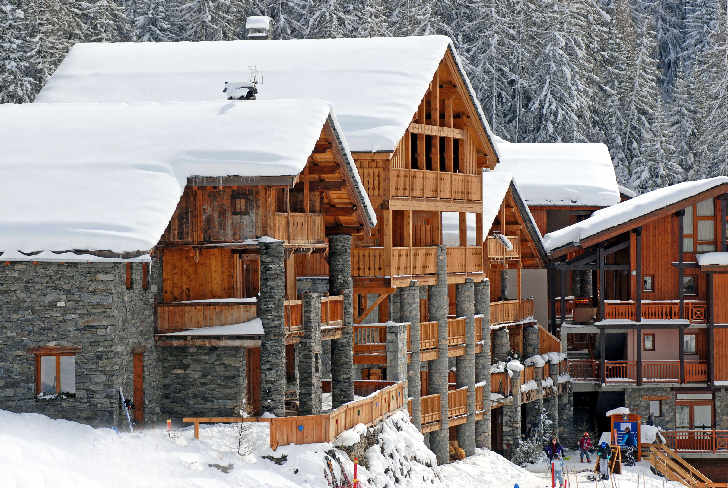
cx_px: 364
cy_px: 244
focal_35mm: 174
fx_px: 3524
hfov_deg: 11.8
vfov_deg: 7.9
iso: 100
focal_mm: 116
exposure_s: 1/1250
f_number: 5
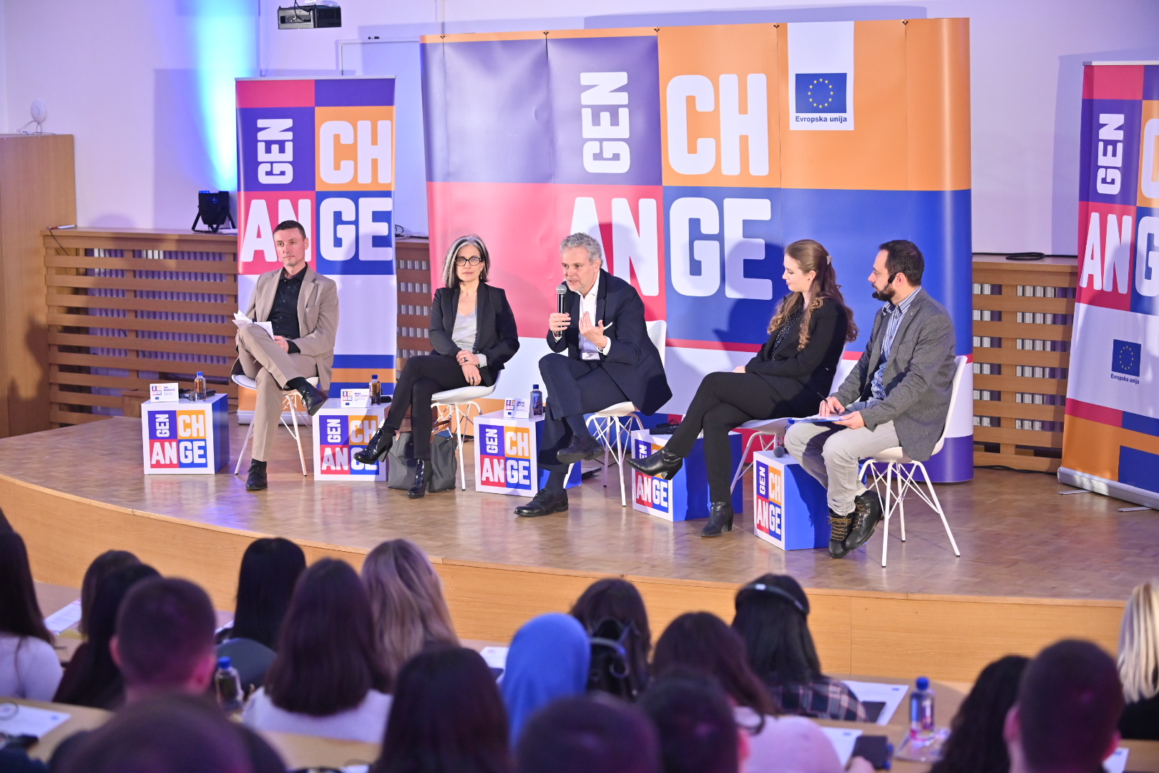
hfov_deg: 28.8
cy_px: 386
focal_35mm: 70
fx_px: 2253
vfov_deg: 19.5
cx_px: 580
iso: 2500
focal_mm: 70
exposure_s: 1/320
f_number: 2.8
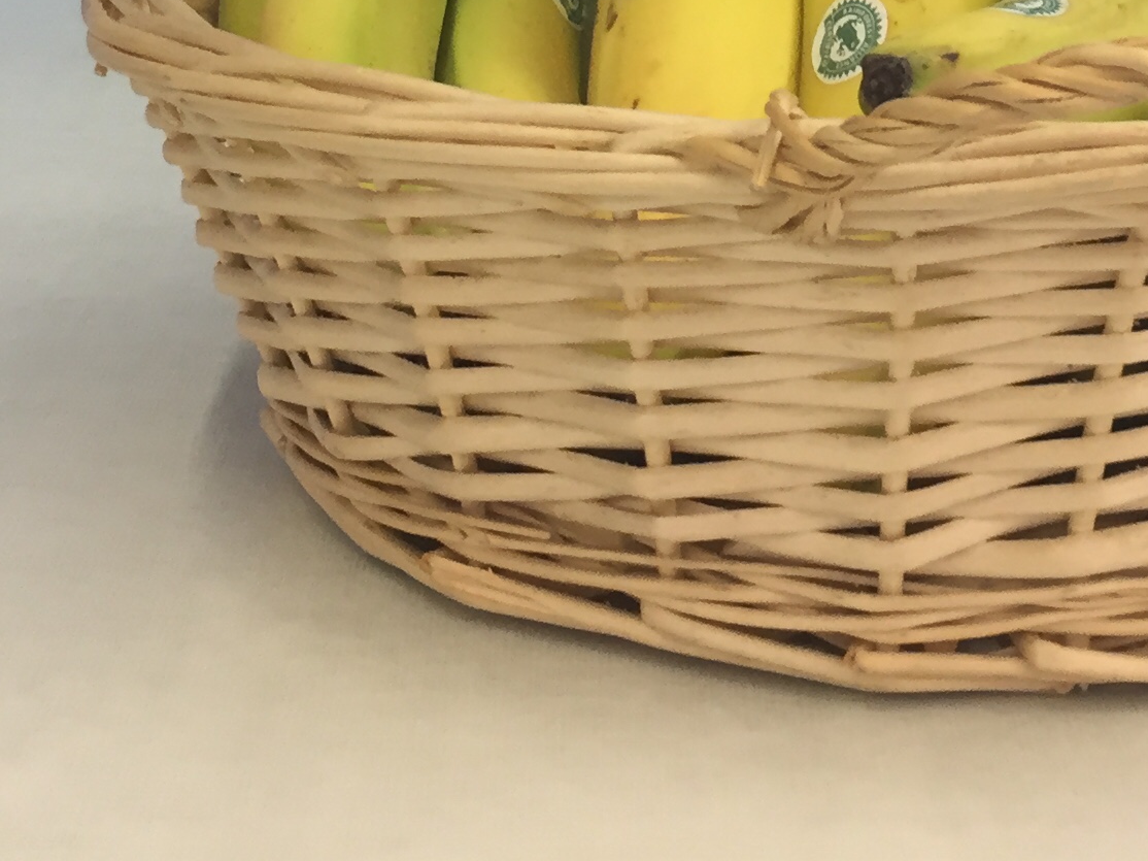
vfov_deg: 16.1
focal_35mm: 85
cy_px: -368
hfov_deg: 23.0
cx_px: 709
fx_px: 2818
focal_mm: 4.15
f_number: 2.2
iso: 50
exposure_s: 1/33
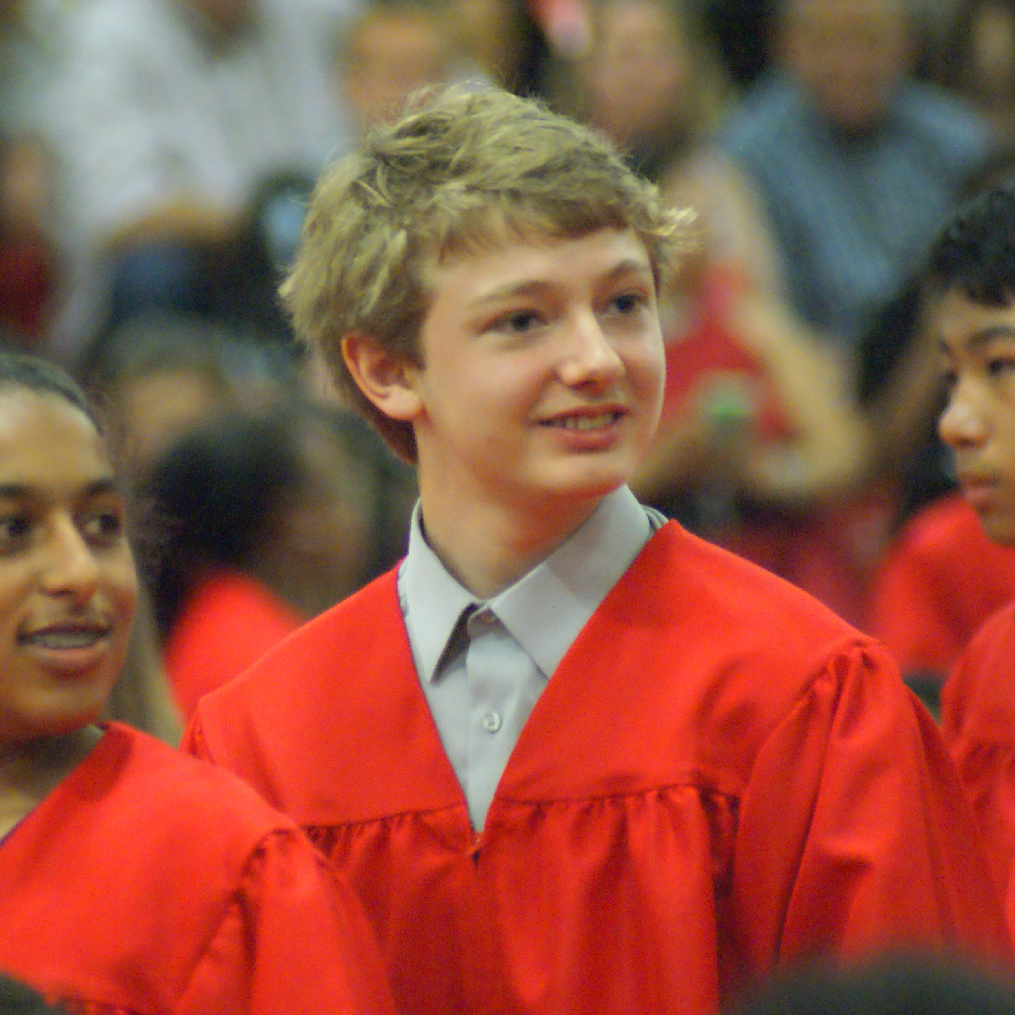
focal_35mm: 573
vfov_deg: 3.1
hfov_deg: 3.1
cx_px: 315
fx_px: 19009
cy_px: 508
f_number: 5.6
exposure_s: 1/30
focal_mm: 300
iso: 3200
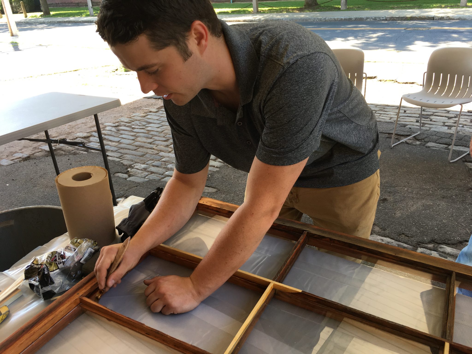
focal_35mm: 29
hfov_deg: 61.7
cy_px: 177
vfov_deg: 48.2
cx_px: 236
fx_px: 395
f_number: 2.2
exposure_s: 1/120
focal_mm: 4.15
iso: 32
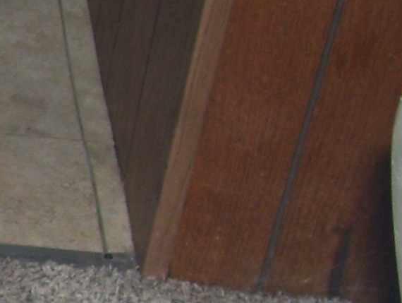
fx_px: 2093
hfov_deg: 9.9
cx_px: -480
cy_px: 405
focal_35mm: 180
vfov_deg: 8.2
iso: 80
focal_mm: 6
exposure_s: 1/60
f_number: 2.7
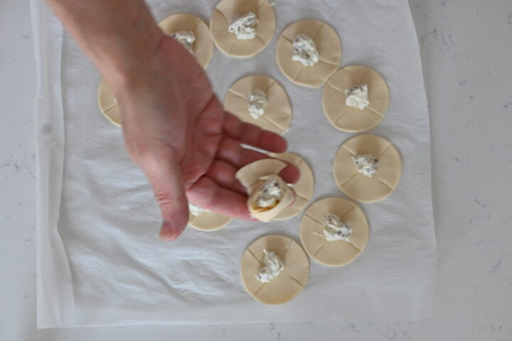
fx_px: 597
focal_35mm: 42
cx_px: 256
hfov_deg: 46.4
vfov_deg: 31.9
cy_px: 170
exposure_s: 1/3
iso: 100
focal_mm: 28
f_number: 5.6
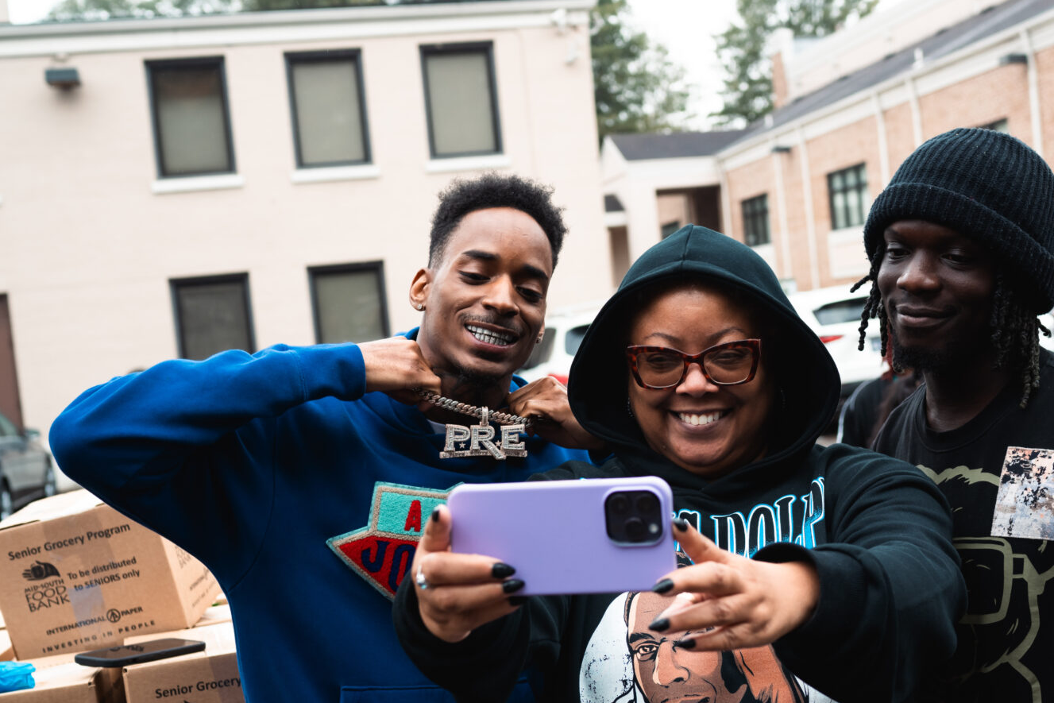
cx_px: 705
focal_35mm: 54
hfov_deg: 36.5
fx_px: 1581
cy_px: 452
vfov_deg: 25.0
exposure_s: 1/160
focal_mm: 35
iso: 500
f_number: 3.5
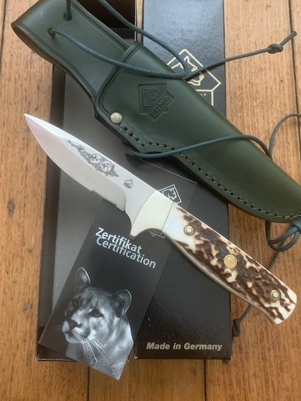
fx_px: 348
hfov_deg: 46.8
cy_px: 172
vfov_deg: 59.7
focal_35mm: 30
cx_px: 154
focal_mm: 4.25
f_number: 1.8
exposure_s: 1/48
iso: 400
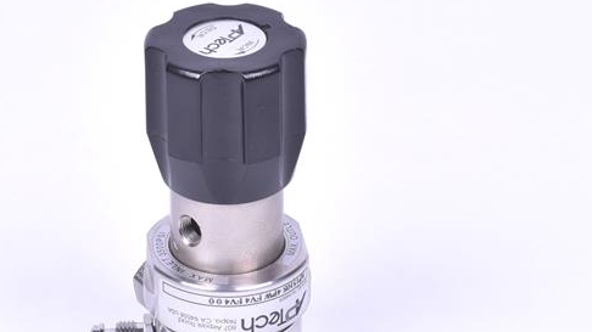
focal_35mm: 97
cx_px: 233
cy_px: 210
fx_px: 1522
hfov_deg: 22.0
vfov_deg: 12.5
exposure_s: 1/200
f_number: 11
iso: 200
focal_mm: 50
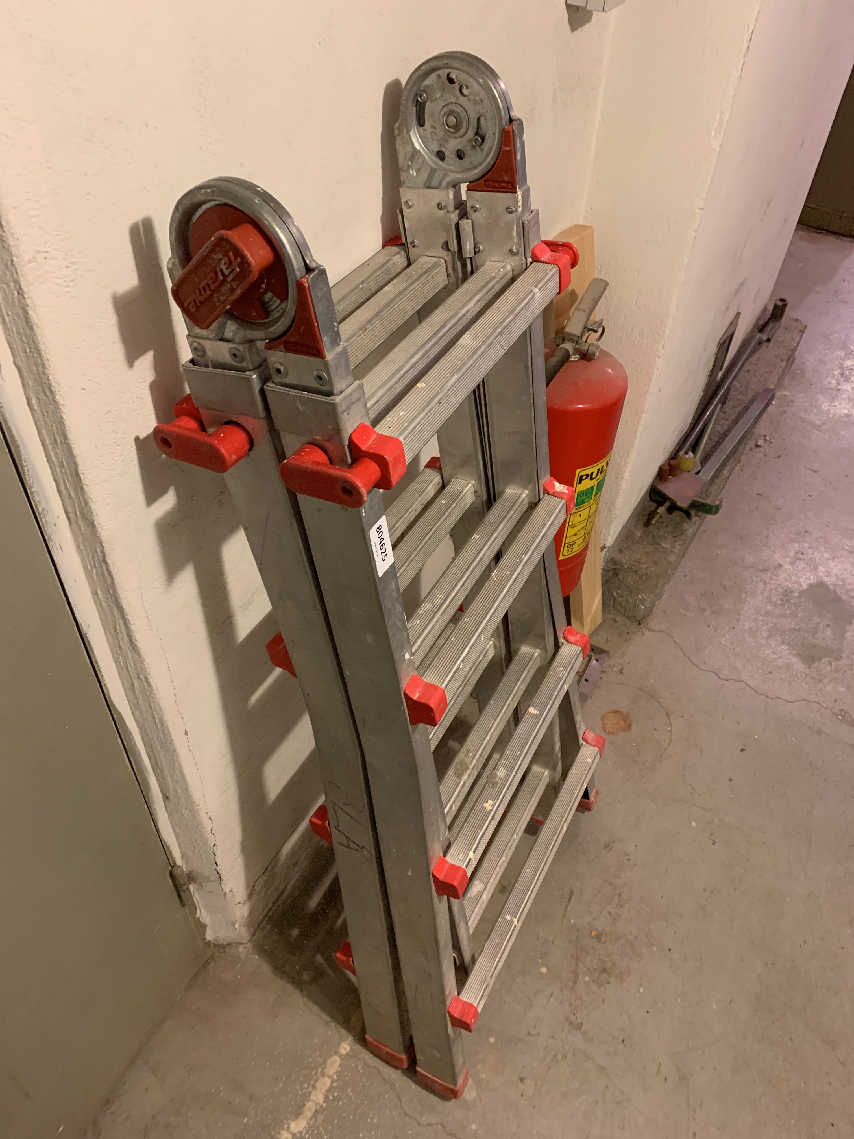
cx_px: 427
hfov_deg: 53.1
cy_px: 570
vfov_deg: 67.3
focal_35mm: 26
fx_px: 855
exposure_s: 1/33
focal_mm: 4.25
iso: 320
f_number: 1.8
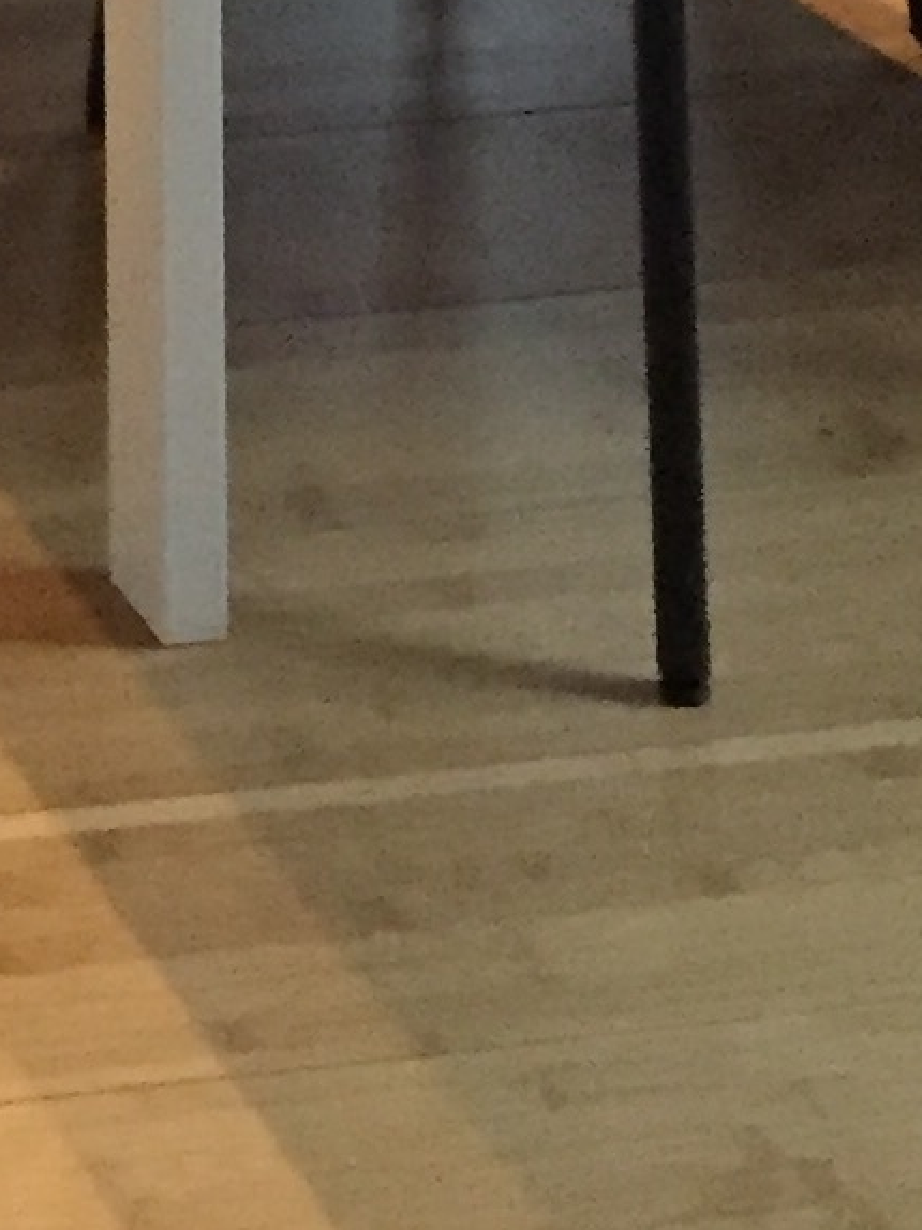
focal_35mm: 165
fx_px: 5864
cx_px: -1033
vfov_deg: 9.8
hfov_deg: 8.4
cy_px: -2156
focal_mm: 4.15
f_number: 2.2
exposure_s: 1/17
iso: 320
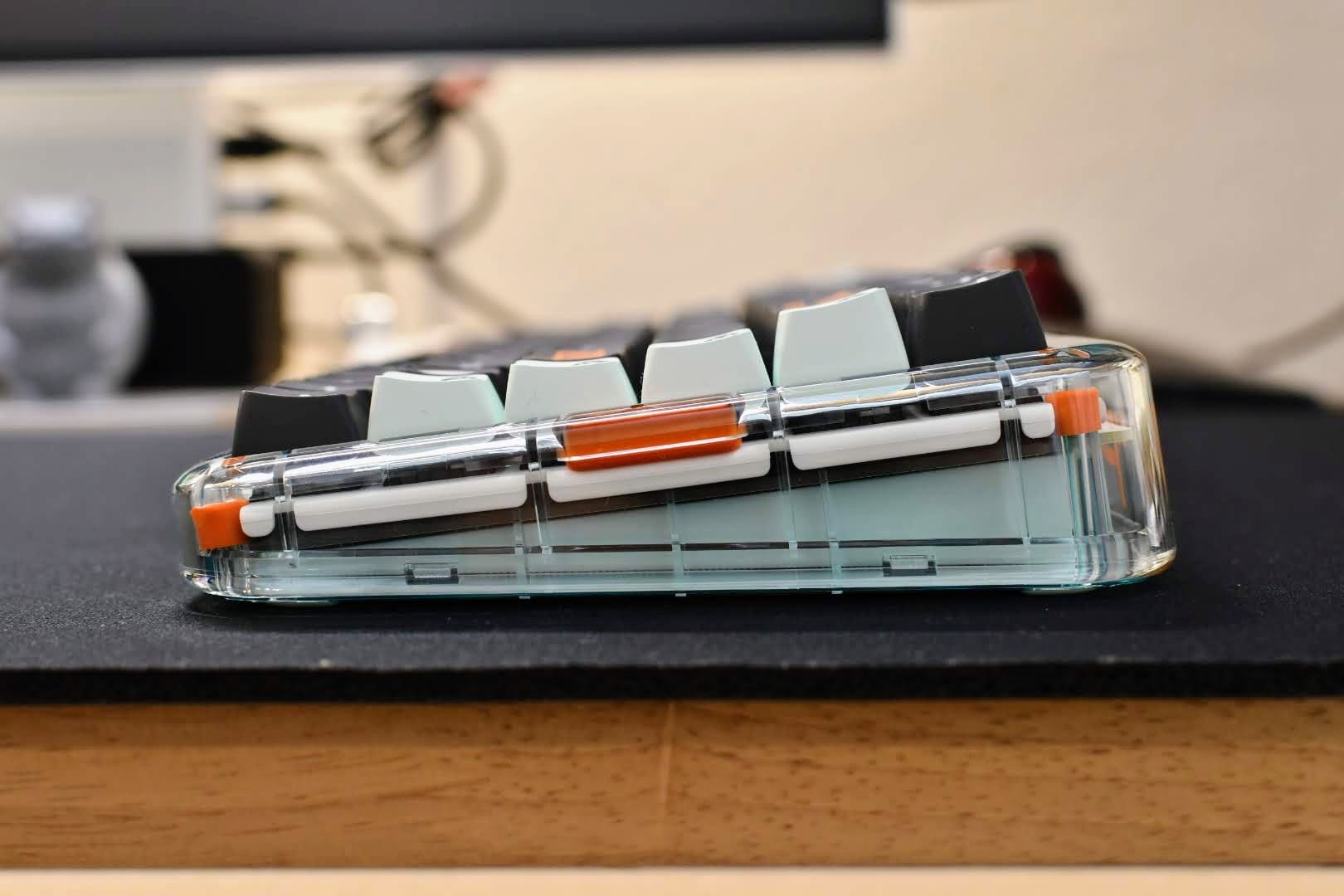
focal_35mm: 52
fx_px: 1941
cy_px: 448
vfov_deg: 26.0
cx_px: 672
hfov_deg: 38.2
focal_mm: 35
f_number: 5
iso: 500
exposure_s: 1/40
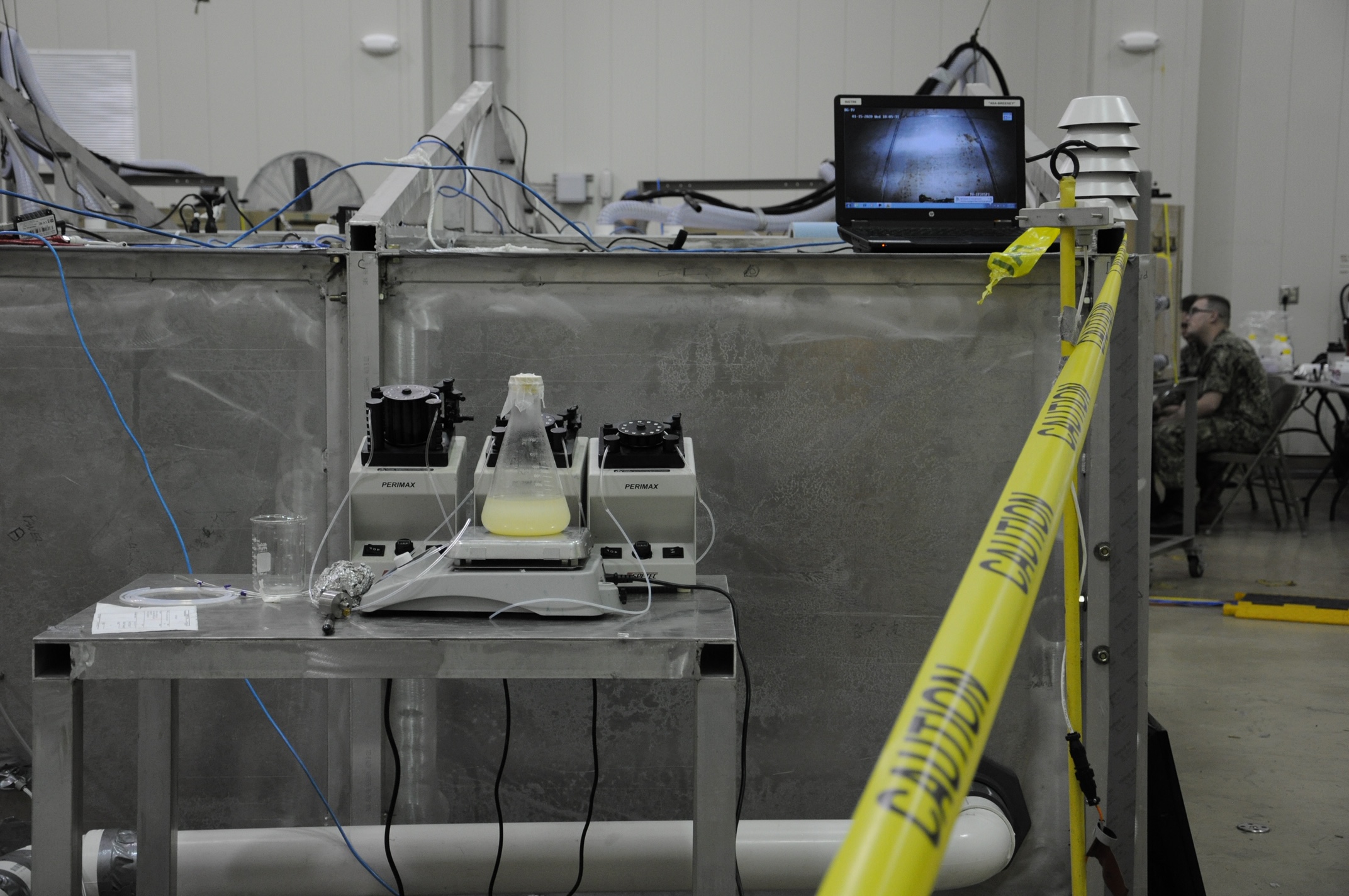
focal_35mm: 60
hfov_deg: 33.4
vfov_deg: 22.6
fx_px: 2246
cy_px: 448
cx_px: 674
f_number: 4.5
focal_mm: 40
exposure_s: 1/30
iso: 800
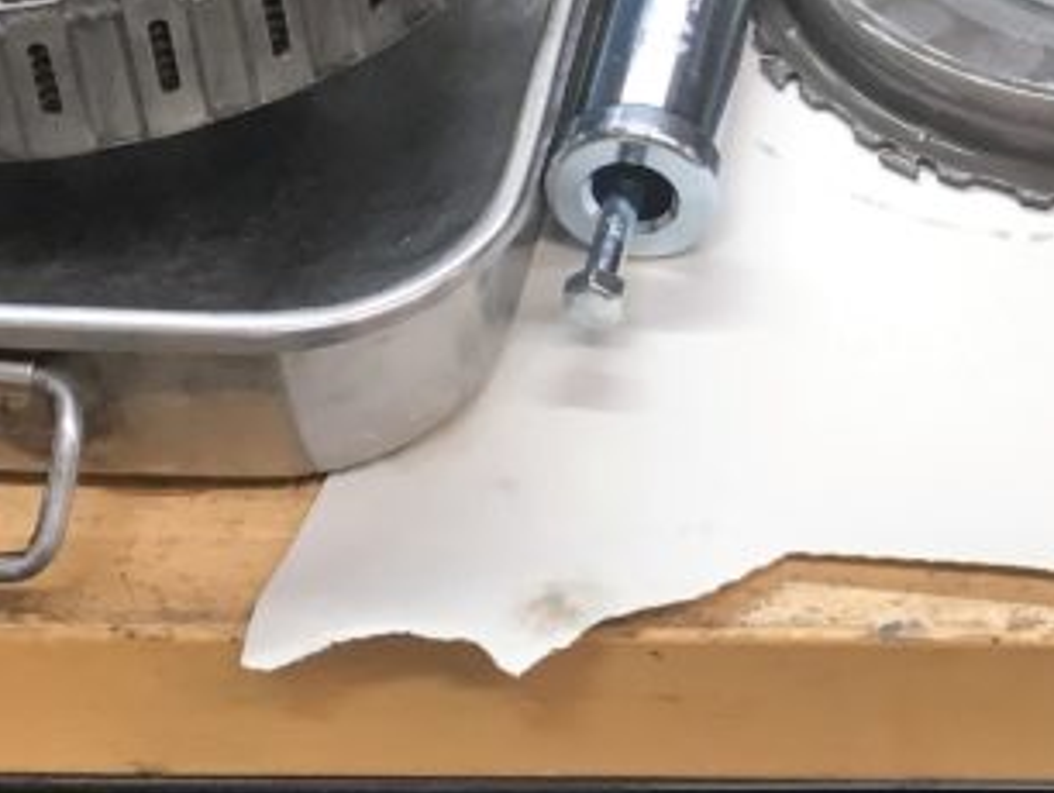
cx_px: 1044
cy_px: -228
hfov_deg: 19.6
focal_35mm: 97
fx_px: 2956
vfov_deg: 14.6
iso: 50
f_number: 2.2
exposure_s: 1/33
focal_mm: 4.15
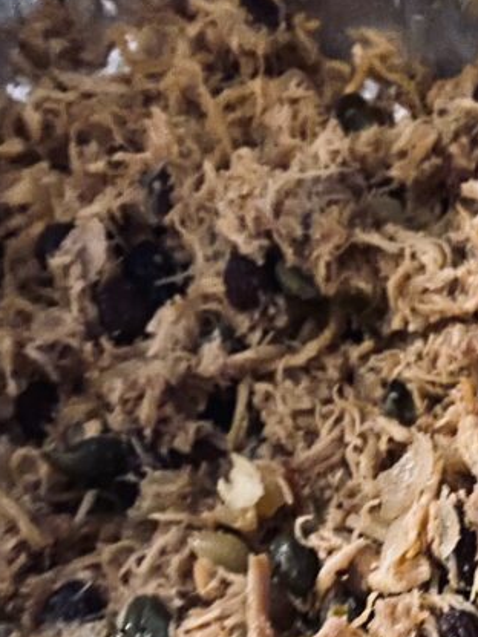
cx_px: 584
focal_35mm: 64
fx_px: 1178
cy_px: 752
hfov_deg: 21.2
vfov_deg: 27.0
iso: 500
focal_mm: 4.25
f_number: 1.8
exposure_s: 1/12
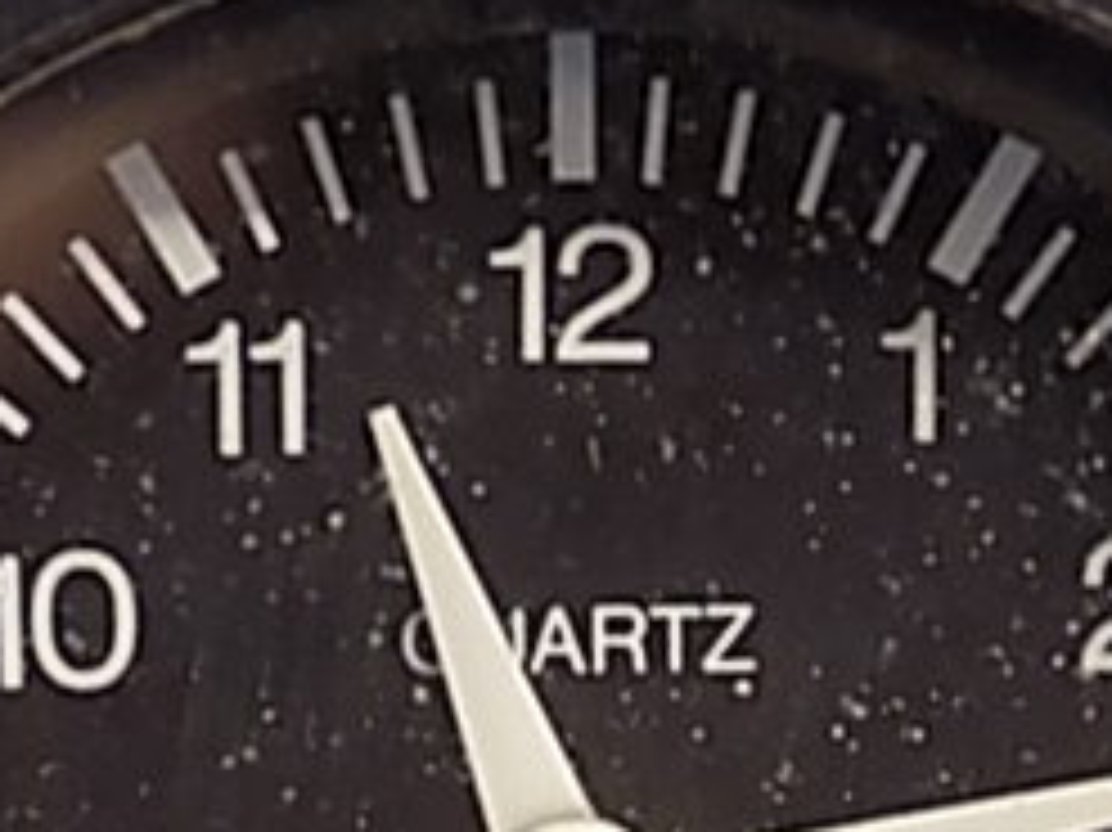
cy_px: 877
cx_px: 599
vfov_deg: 5.9
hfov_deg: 7.9
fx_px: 8059
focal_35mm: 251
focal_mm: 17.2
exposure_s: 1/4
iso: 400
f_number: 4.6
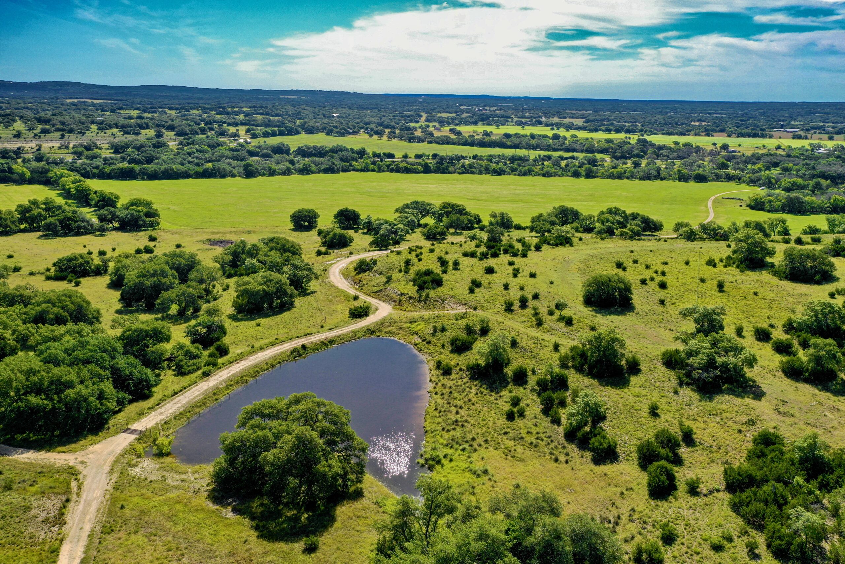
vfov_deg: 46.4
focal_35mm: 28
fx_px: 657
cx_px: 422
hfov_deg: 65.5
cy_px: 282
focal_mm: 10.26
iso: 100
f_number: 5.6
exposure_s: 1/500
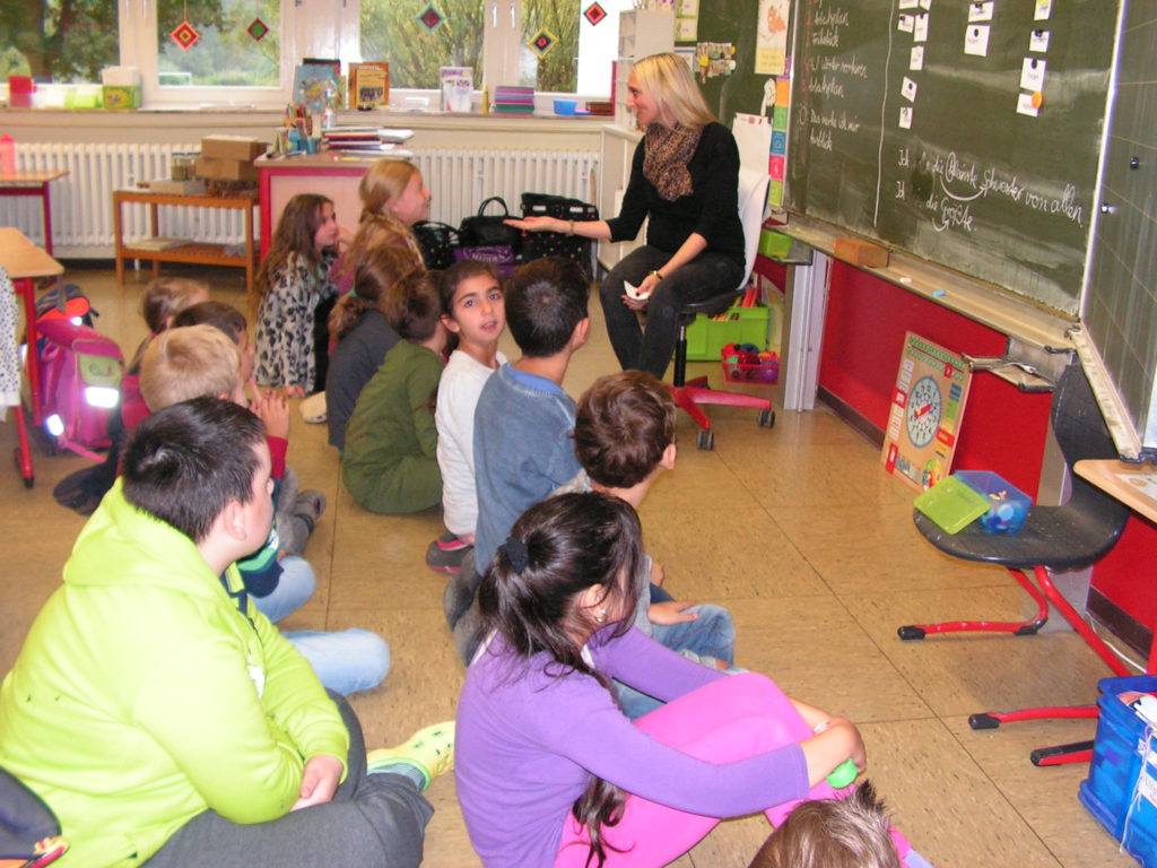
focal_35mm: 36
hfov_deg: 51.4
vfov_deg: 39.7
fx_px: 1203
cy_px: 434
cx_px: 578
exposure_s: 1/40
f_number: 3.2
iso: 200
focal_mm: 6
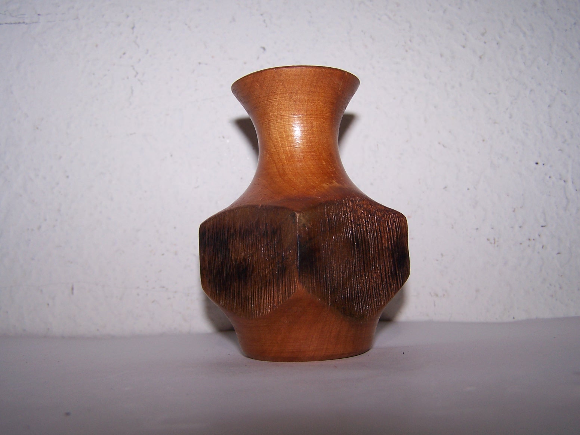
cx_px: 290
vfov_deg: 37.7
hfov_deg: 49.0
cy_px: 218
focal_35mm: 38
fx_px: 637
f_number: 2.8
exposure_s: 1/60
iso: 80
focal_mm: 6.3
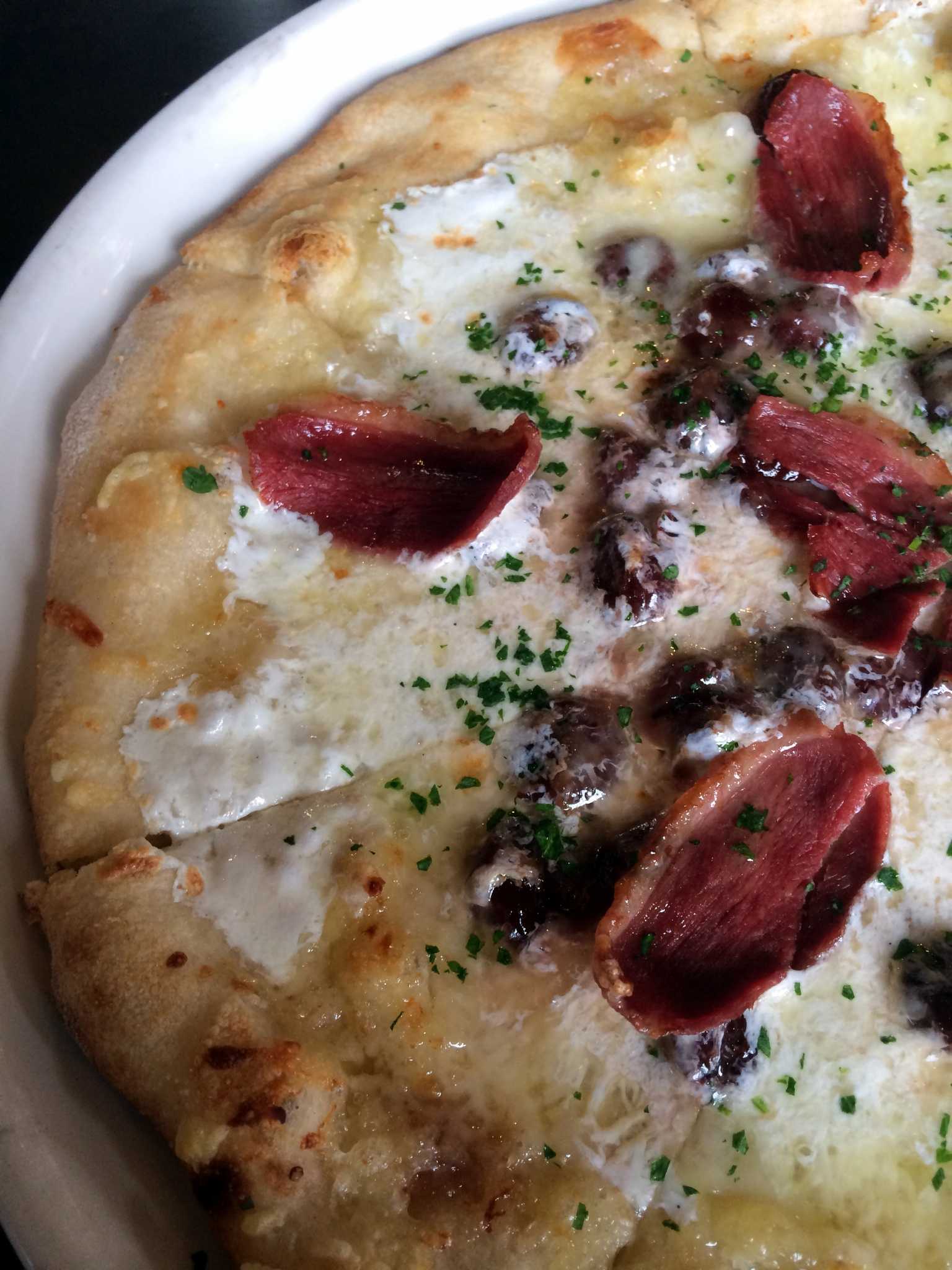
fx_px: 1100
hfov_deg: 46.8
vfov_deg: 60.0
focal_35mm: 30
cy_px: 635
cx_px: 476
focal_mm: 4.12
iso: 50
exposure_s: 1/30
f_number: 2.2
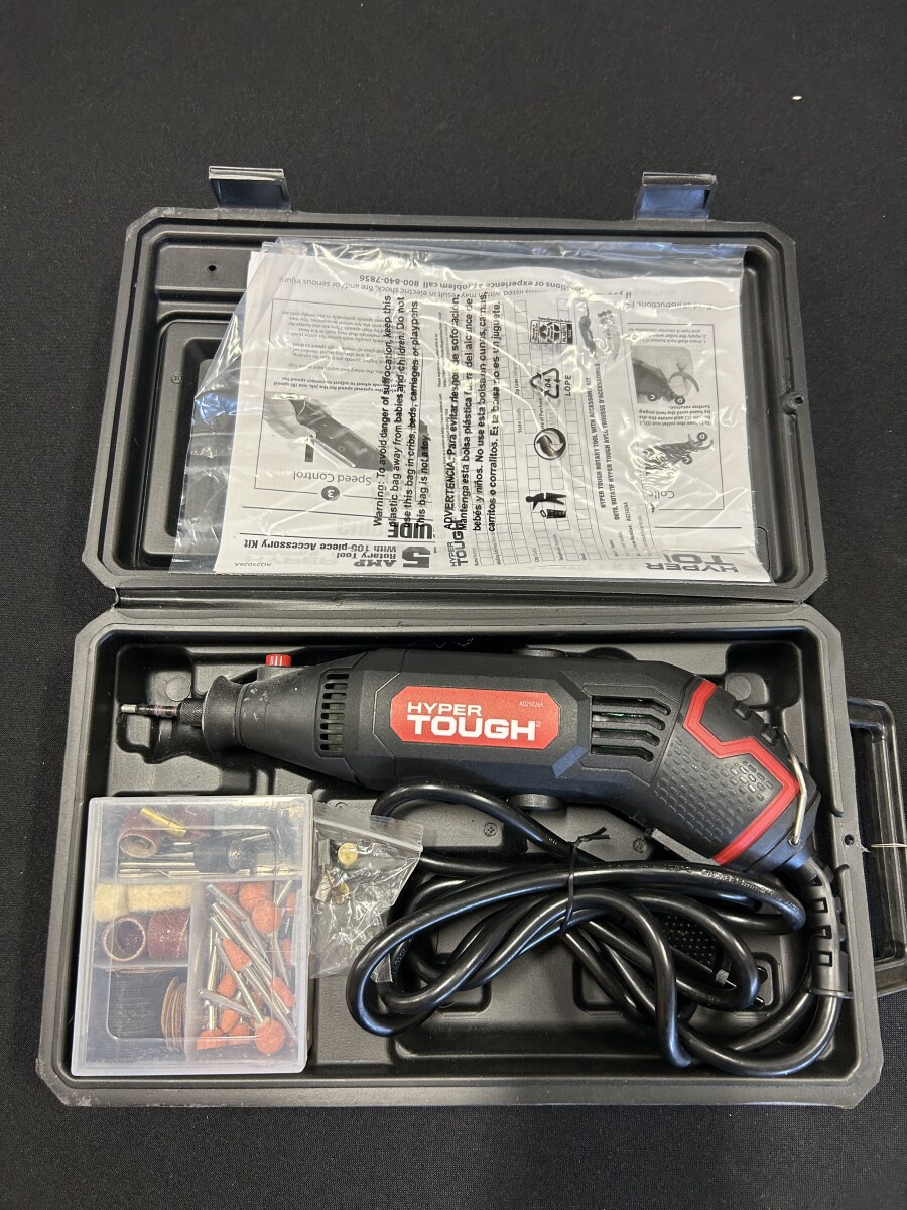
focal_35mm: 26
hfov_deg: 53.1
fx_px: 908
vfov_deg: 67.3
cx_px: 454
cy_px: 605
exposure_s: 1/120
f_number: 1.5
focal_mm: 5.7
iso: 125
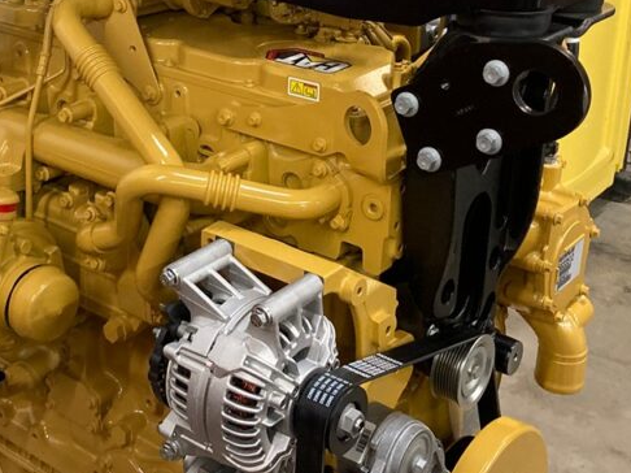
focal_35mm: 59
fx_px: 1075
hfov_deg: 32.3
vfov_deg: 24.3
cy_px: 77
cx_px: 179
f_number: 1.8
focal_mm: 3.99
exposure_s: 1/60
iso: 250
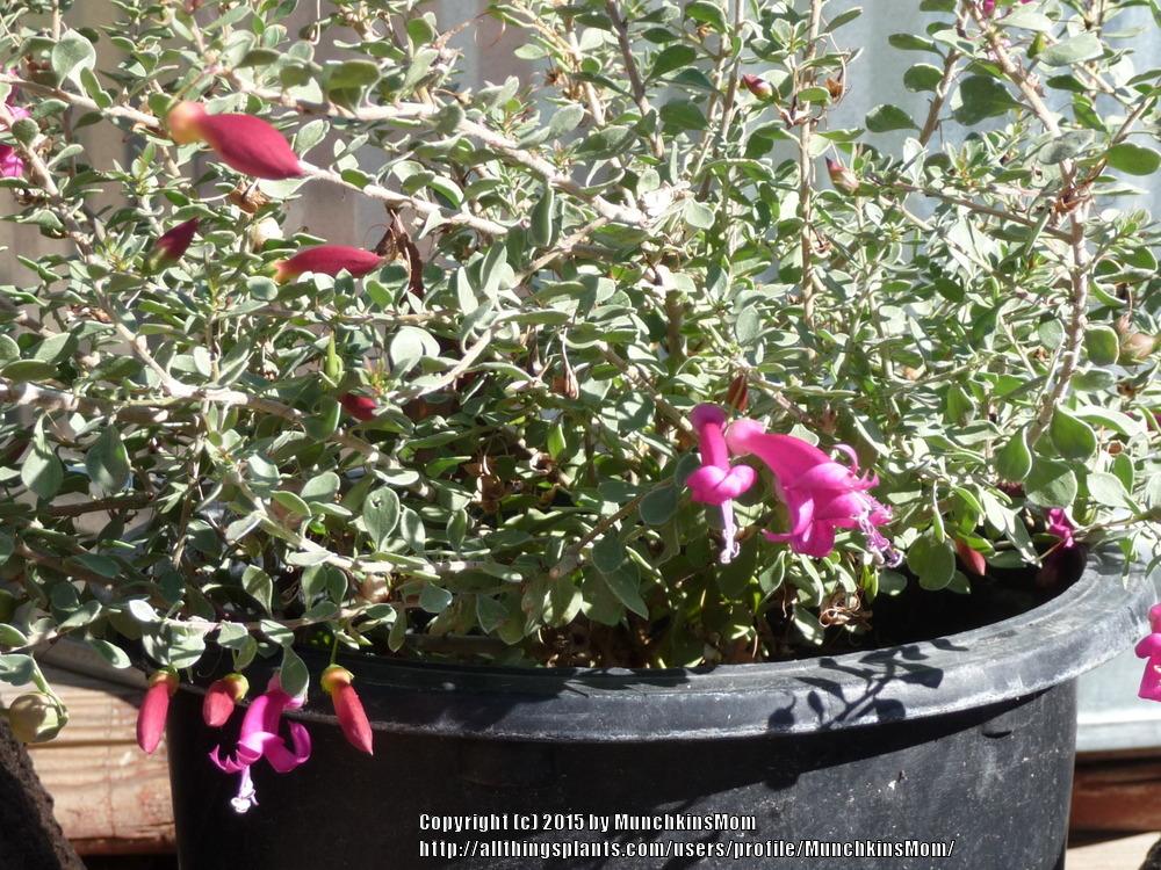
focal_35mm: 71
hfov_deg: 27.4
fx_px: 2381
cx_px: 580
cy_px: 435
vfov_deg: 20.7
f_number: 4.3
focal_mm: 9.3
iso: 100
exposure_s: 1/250
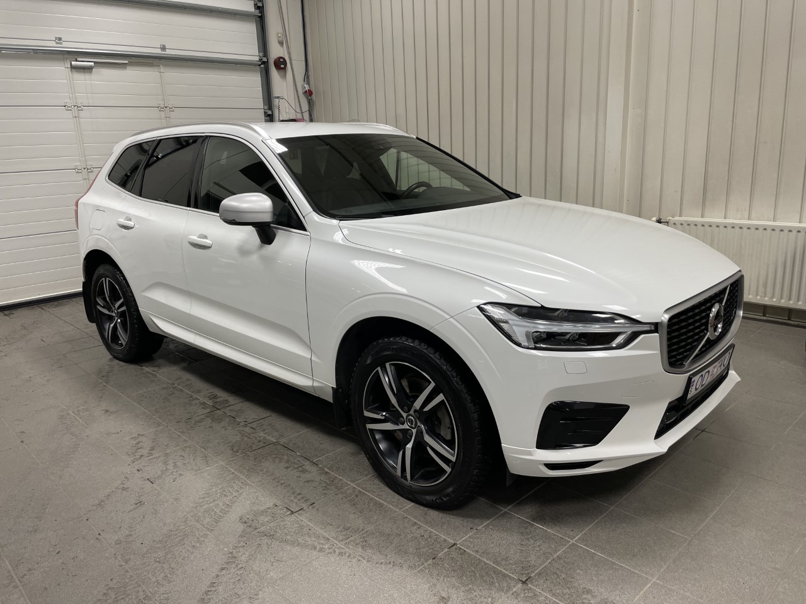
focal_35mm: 26
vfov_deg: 53.1
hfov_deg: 67.3
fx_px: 605
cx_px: 403
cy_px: 302
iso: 80
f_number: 1.6
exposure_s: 1/50
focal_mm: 4.2
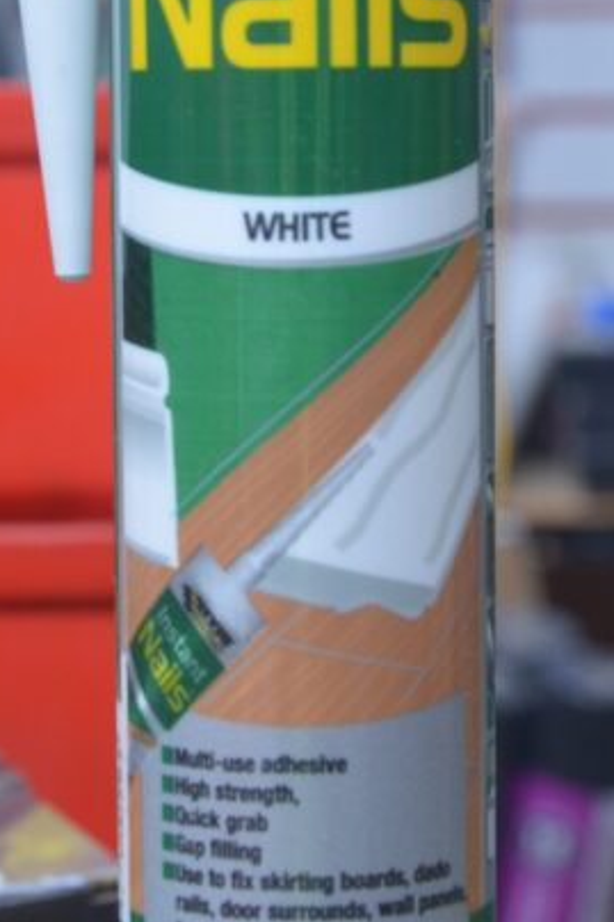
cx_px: 315
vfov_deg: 15.7
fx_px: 3303
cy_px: 82
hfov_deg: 10.6
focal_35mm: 129
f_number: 5
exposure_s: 1/25
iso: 320
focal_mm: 34
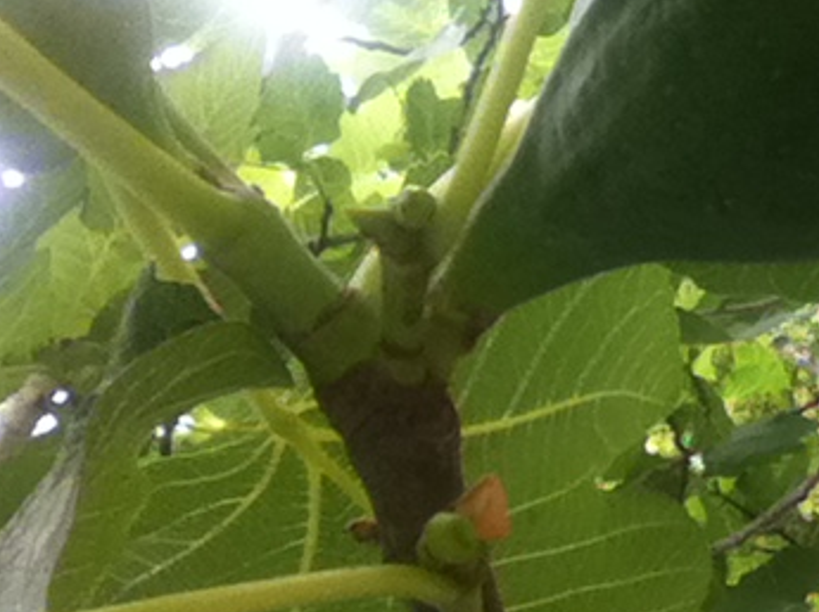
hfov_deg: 29.0
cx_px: 684
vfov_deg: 22.5
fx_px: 1536
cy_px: 266
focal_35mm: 65
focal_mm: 3.85
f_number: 2.4
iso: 125
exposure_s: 1/120
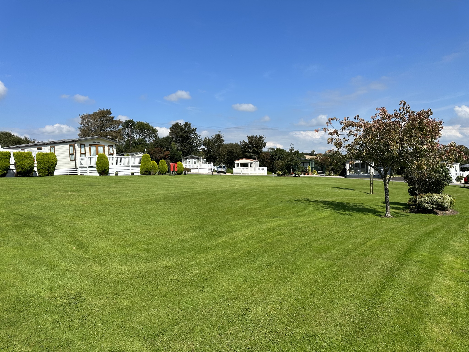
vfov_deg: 56.8
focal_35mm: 24
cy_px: 176
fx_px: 325
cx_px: 234
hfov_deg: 71.6
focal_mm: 6.86
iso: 80
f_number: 1.78
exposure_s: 1/5525
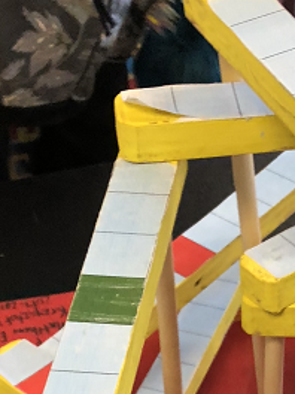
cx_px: 338
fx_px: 1216
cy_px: 440
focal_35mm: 107
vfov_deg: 17.7
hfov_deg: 13.5
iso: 40
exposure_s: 1/15
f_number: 1.8
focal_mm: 3.99
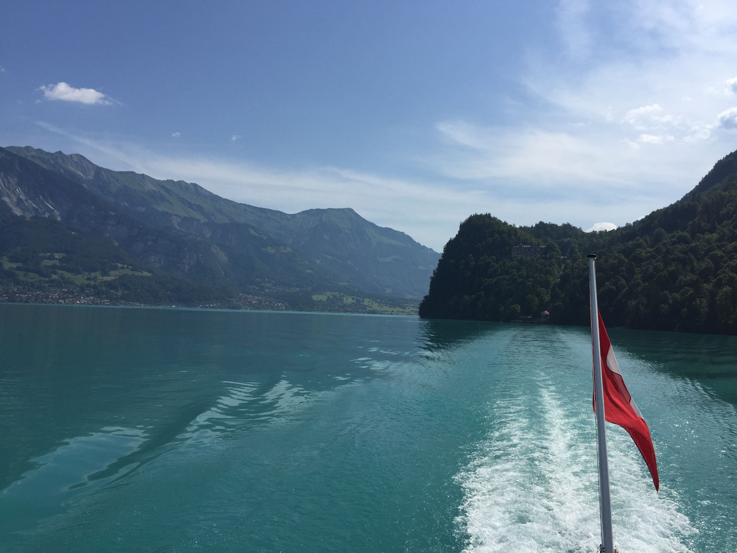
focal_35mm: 29
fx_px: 617
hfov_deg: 61.7
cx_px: 368
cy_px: 276
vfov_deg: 48.2
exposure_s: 1/4950
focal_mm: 4.15
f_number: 2.2
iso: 32
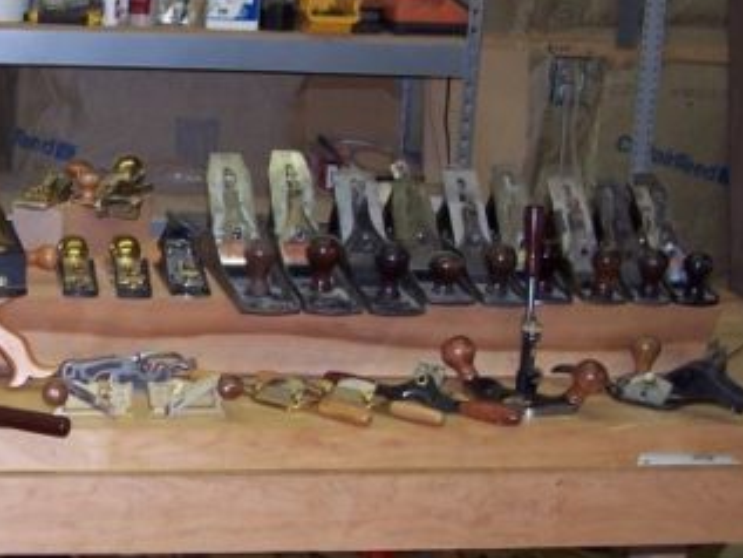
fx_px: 1804
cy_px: 311
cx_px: 89
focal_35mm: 84
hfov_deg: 22.8
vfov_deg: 17.6
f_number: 2.8
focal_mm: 6.3
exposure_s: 1/60
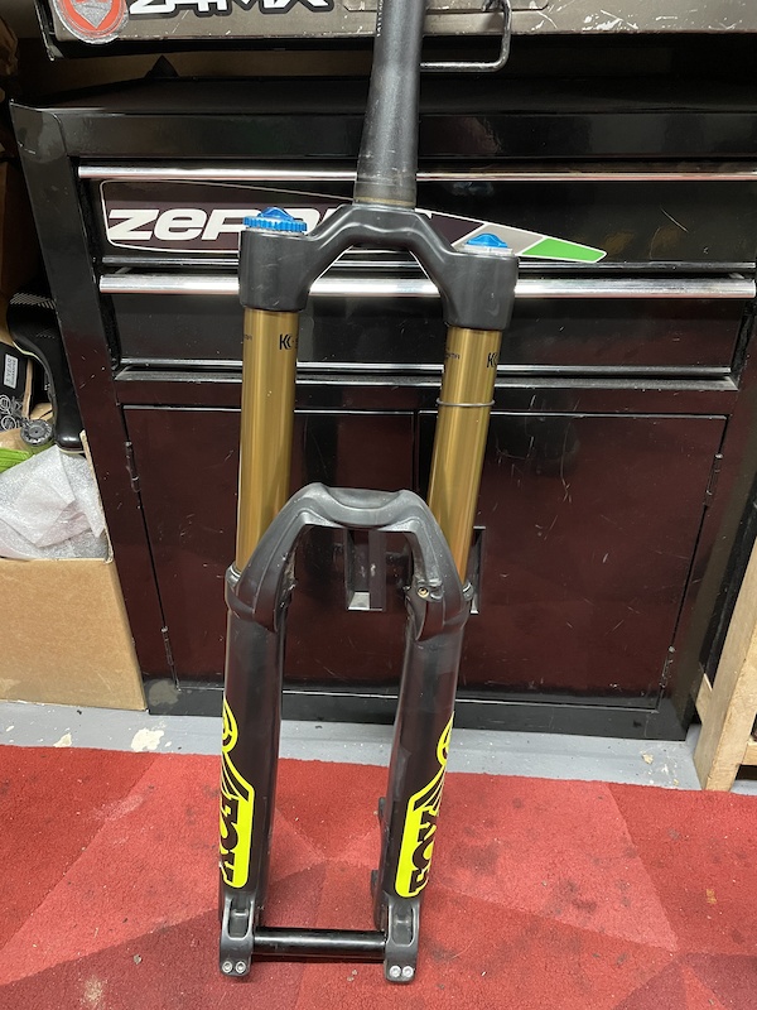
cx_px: 378
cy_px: 505
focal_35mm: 26
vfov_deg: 67.3
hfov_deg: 53.1
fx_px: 758
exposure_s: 1/33
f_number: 1.6
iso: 640
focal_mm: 4.2
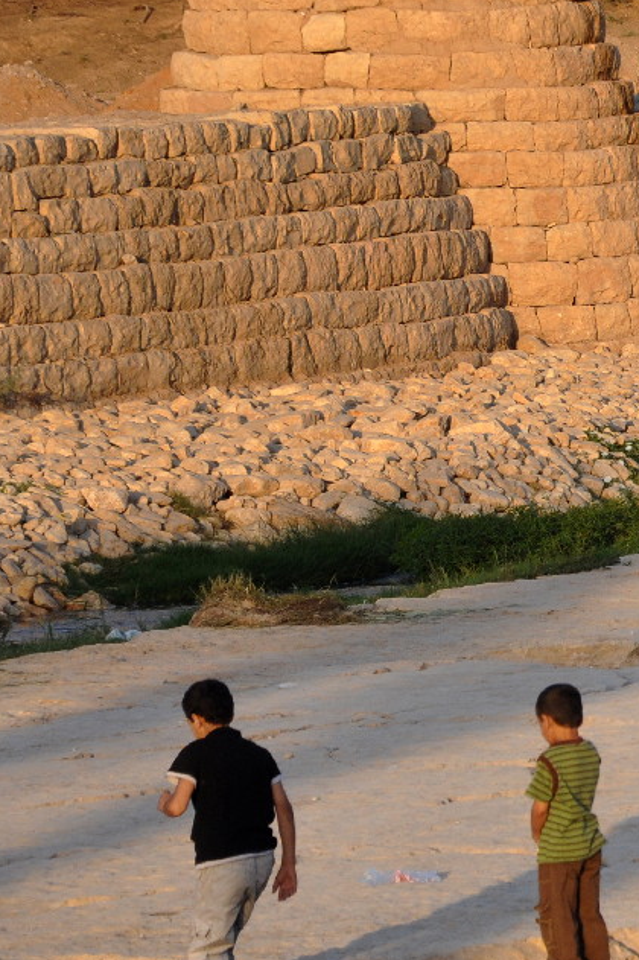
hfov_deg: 3.7
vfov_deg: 5.5
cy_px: 532
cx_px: 1054
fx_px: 9973
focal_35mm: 374
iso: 400
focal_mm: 105
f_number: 7.1
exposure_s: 1/800
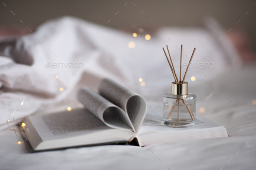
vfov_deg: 16.1
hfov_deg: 23.9
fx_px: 604
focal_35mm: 85
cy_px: 85
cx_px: 128
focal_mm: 85
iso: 400
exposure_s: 1/640
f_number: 1.8
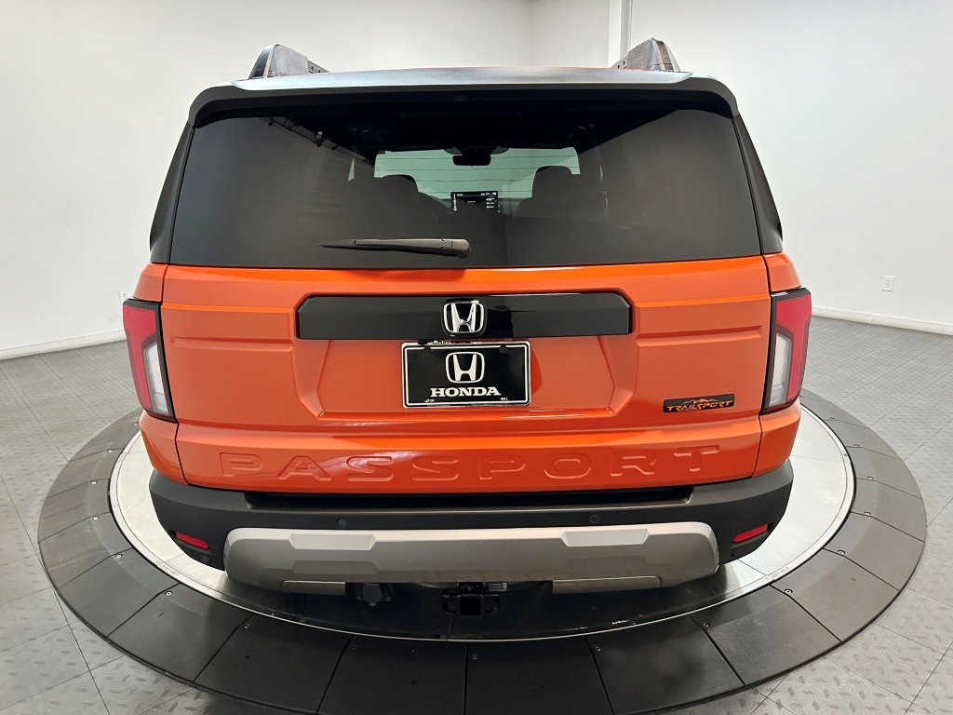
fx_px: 661
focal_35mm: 24
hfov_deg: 71.6
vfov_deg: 56.8
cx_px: 476
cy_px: 358
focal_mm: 6.86
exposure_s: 1/60
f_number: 1.78
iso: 640
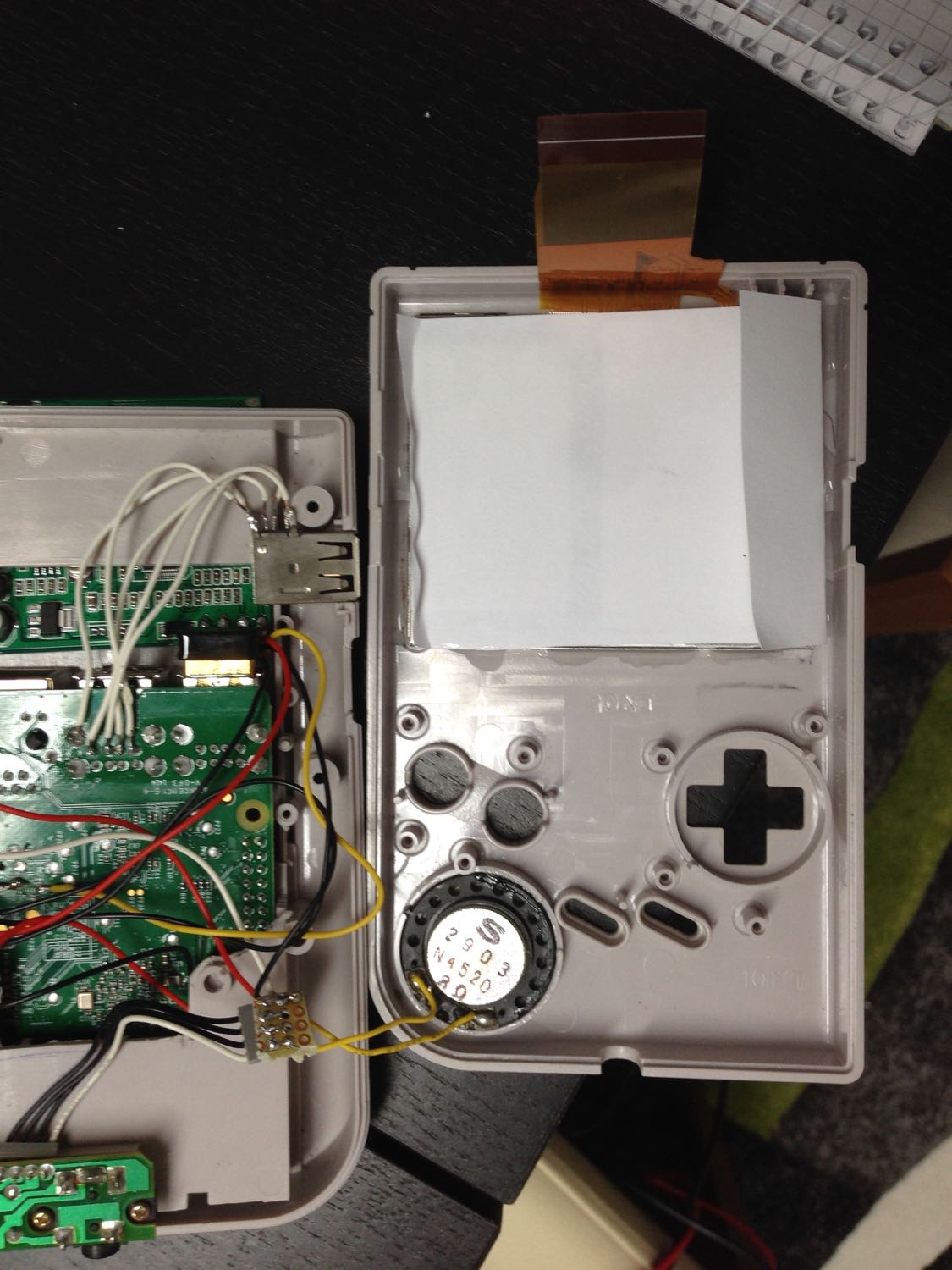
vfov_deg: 55.4
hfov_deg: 42.9
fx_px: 1210
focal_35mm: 33
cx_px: 476
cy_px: 635
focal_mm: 4.12
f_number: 2.4
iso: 50
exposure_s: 1/40
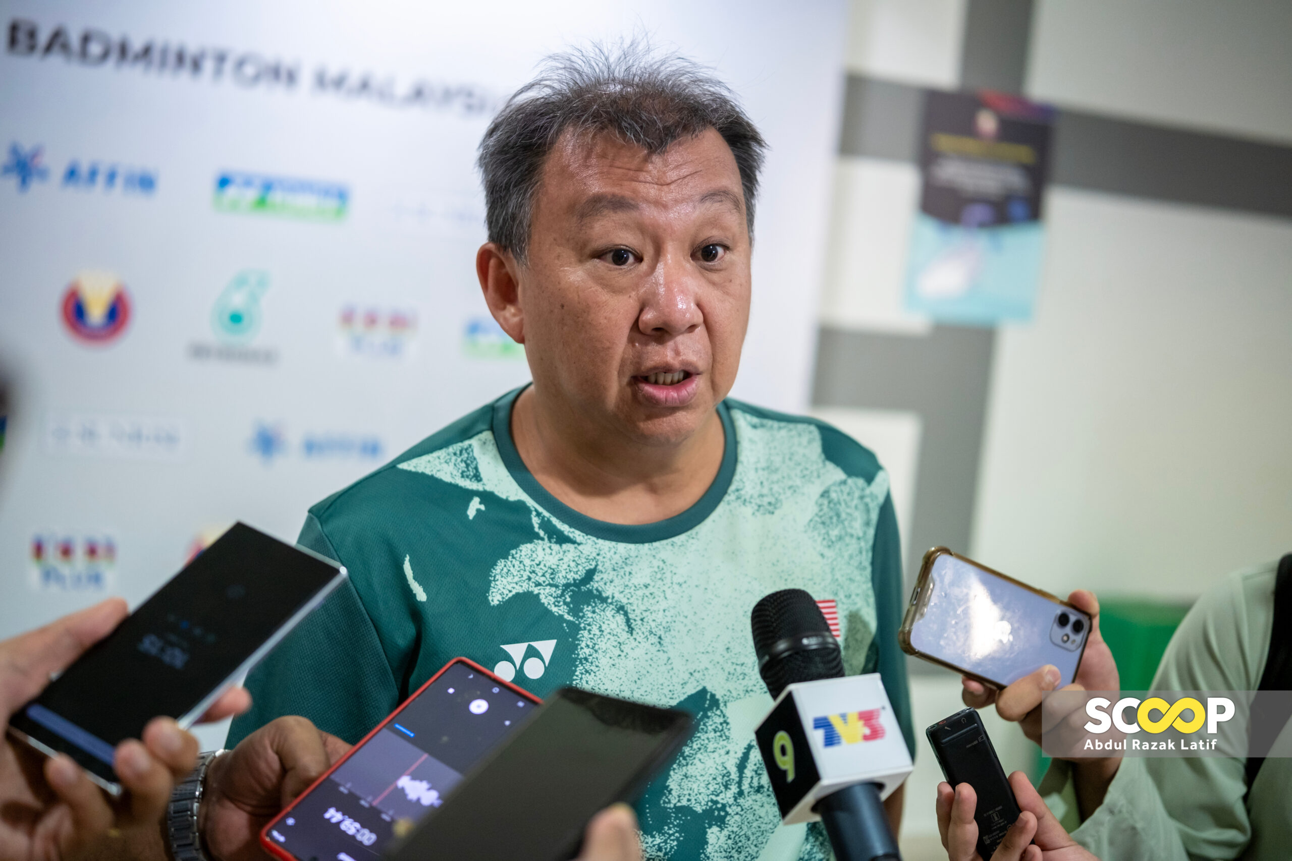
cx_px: 646
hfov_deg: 47.4
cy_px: 430
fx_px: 1471
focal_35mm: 41
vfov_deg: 32.6
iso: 800
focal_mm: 27
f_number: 1.2
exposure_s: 1/160
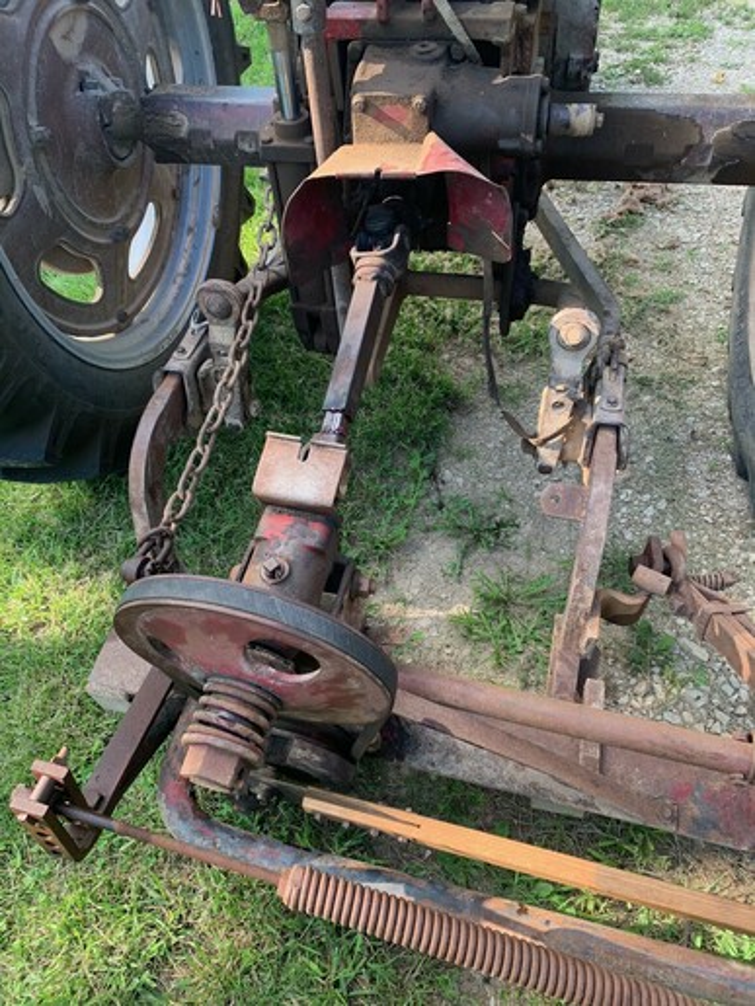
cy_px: 503
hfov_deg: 53.1
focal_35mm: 26
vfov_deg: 67.3
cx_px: 378
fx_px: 756
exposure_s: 1/121
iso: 32
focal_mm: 4.25
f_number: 1.8
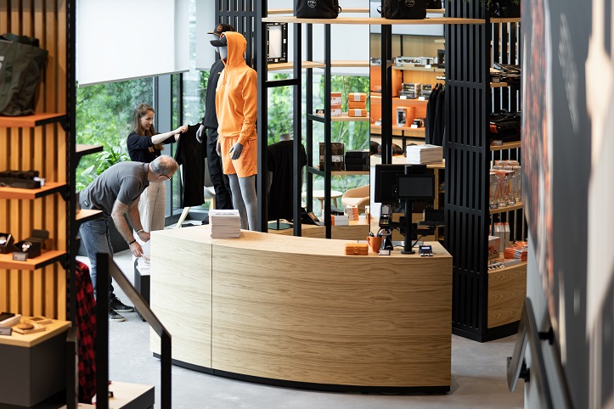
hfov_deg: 24.6
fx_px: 1398
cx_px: 194
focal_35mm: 82
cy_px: 149
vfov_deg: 16.6
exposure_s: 1/400
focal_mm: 50
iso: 320
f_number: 1.6
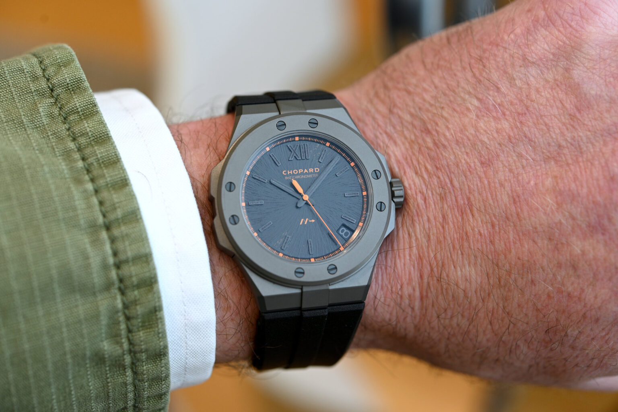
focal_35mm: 60
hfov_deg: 33.4
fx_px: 1030
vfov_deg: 22.6
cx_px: 309
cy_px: 206
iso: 400
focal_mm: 60
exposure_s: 1/60
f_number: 5.6
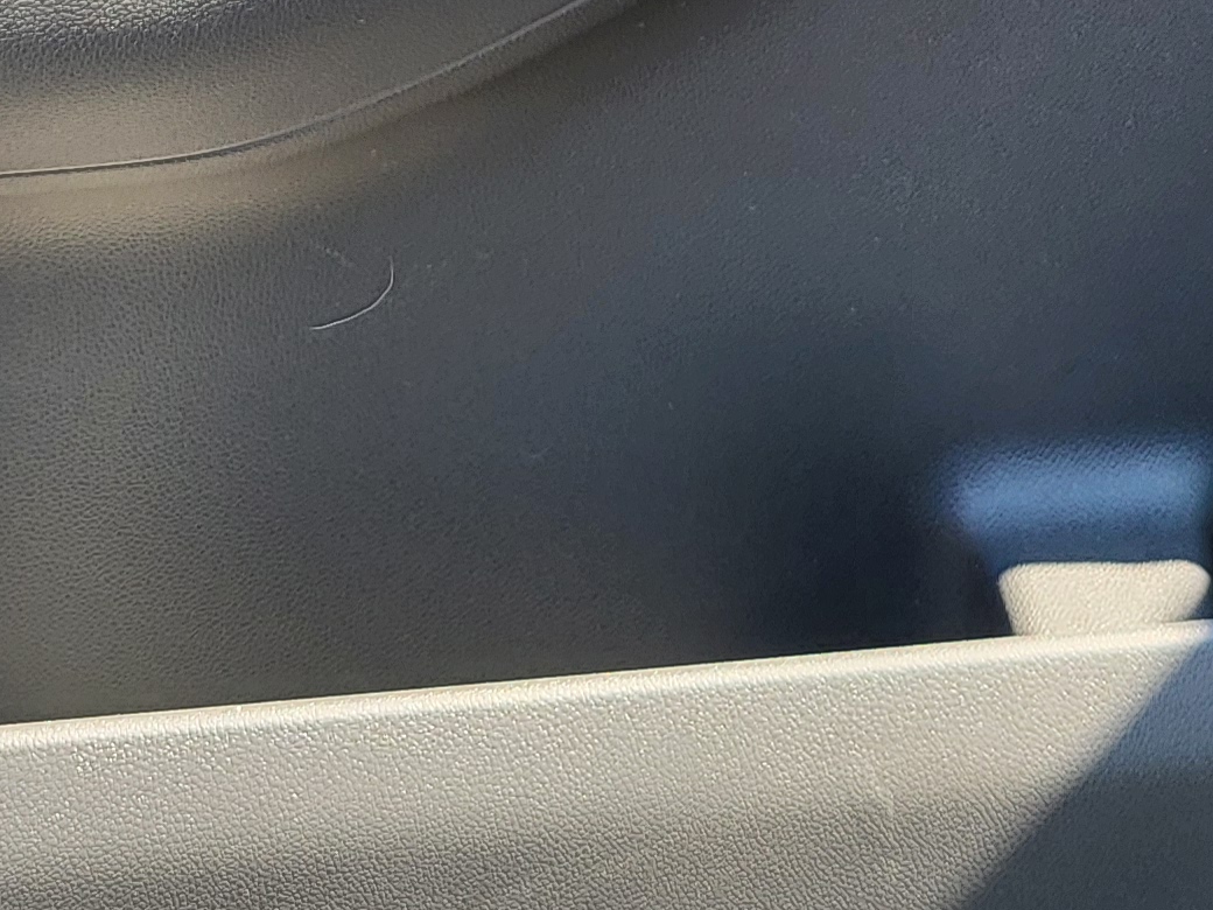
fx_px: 3504
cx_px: 1110
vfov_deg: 13.3
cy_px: -723
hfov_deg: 19.3
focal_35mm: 100
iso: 40
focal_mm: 5.4
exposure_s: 1/185
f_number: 1.8
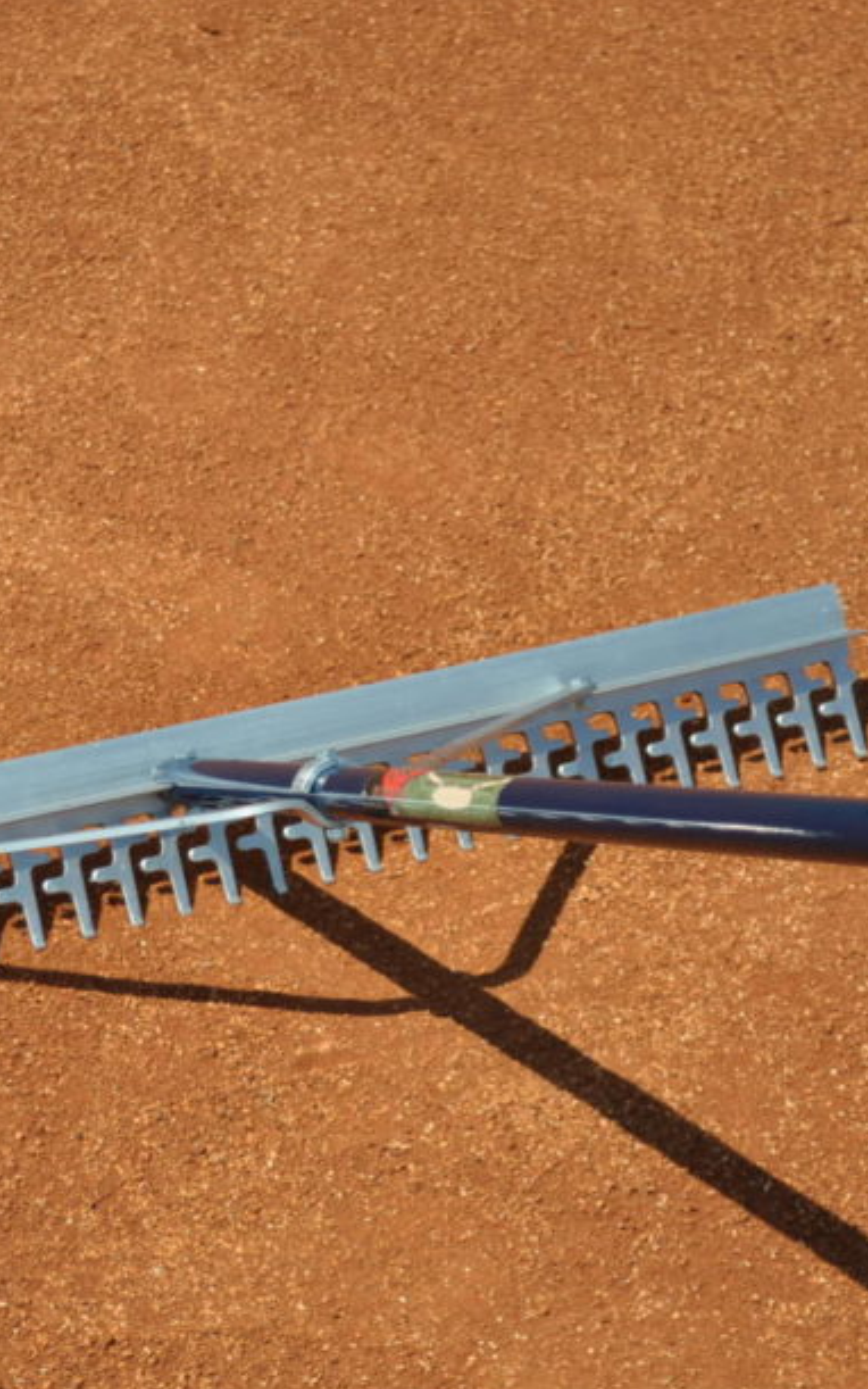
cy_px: 772
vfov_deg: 19.3
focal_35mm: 108
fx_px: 4087
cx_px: 220
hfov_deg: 12.1
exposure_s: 1/1600
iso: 200
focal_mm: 40
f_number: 5.3
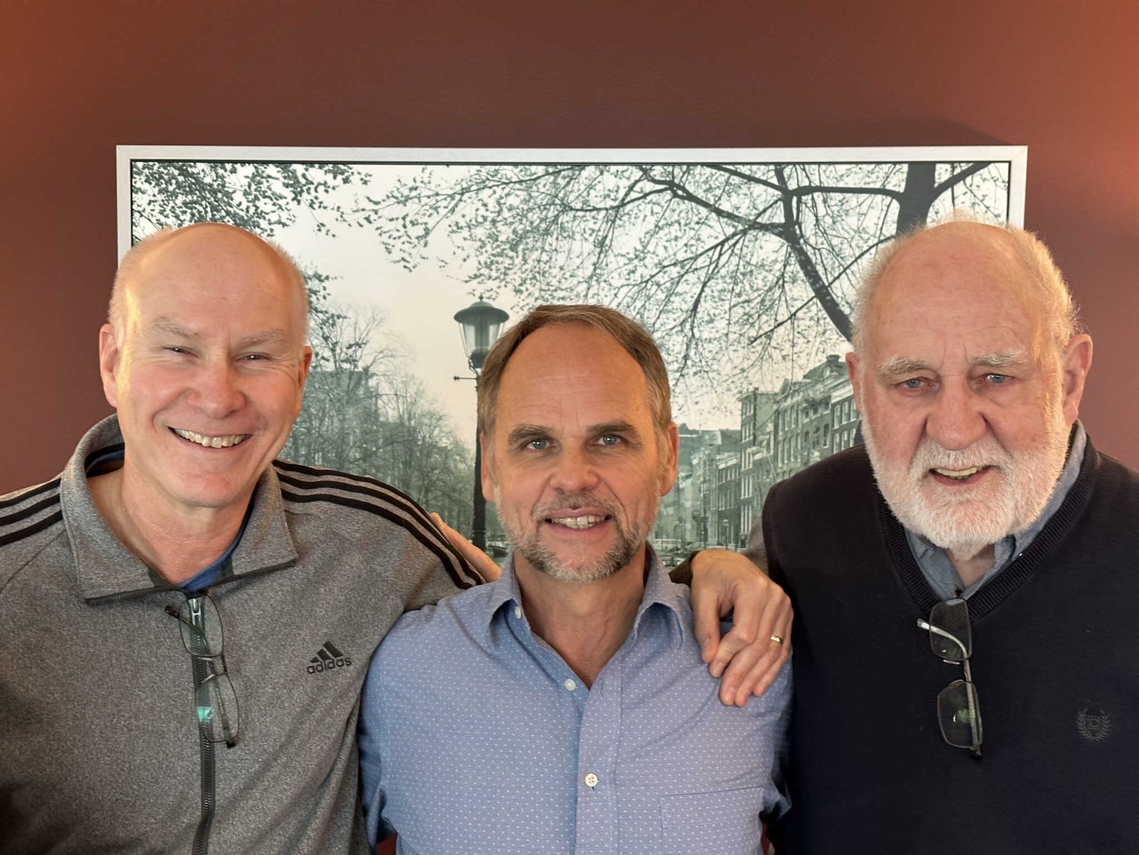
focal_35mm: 48
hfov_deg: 39.7
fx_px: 1579
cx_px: 570
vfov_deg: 30.3
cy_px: 428
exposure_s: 1/40
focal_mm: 6.86
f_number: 1.78
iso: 200
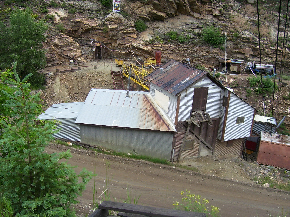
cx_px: 145
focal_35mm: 34
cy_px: 108
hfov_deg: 54.0
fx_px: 285
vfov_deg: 41.8
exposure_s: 1/350
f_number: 2.7
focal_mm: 5.6
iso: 80
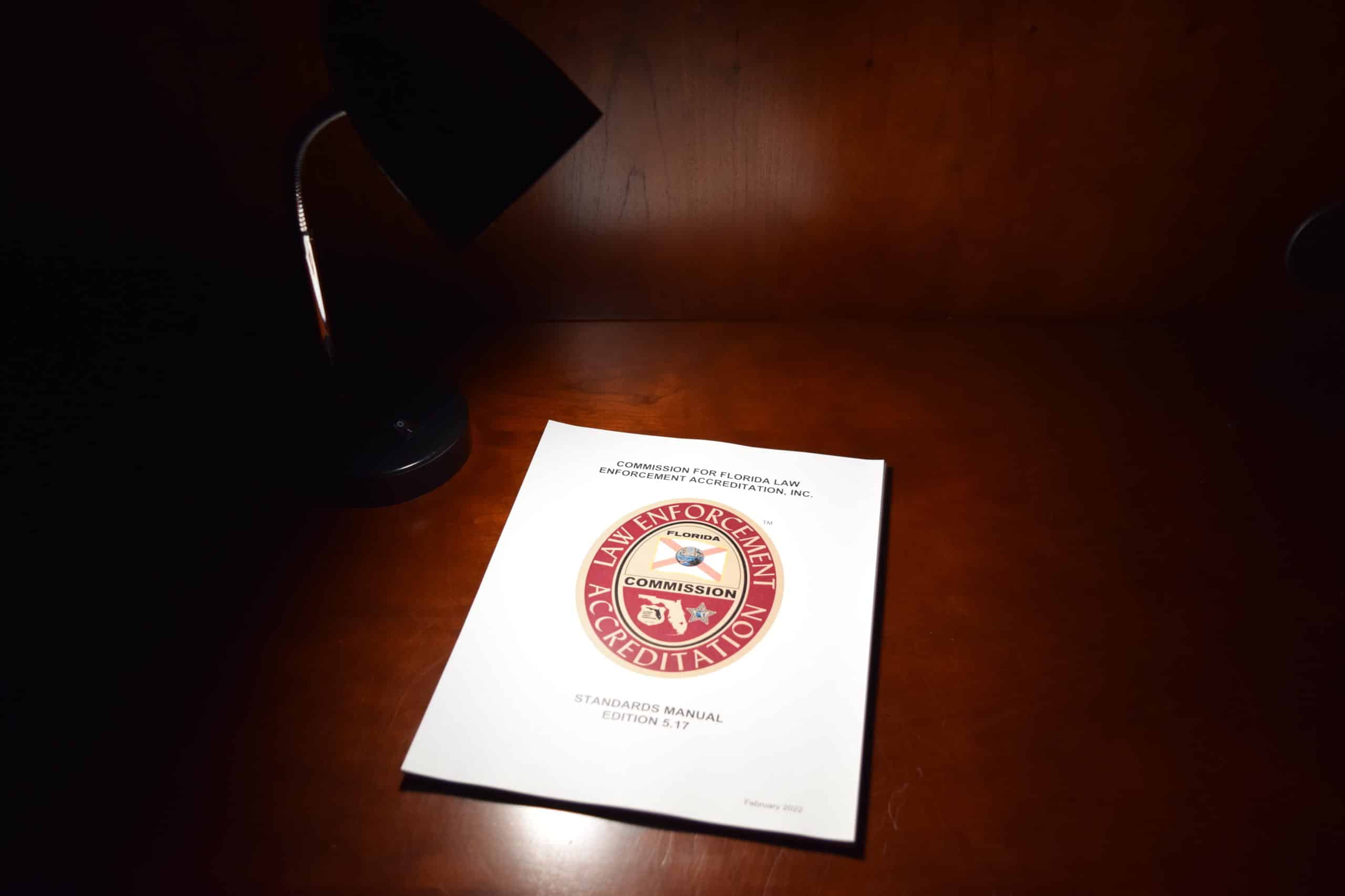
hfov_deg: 57.2
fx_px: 1233
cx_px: 672
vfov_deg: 40.0
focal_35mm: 33
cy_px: 448
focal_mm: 22
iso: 450
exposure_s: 1/60
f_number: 4
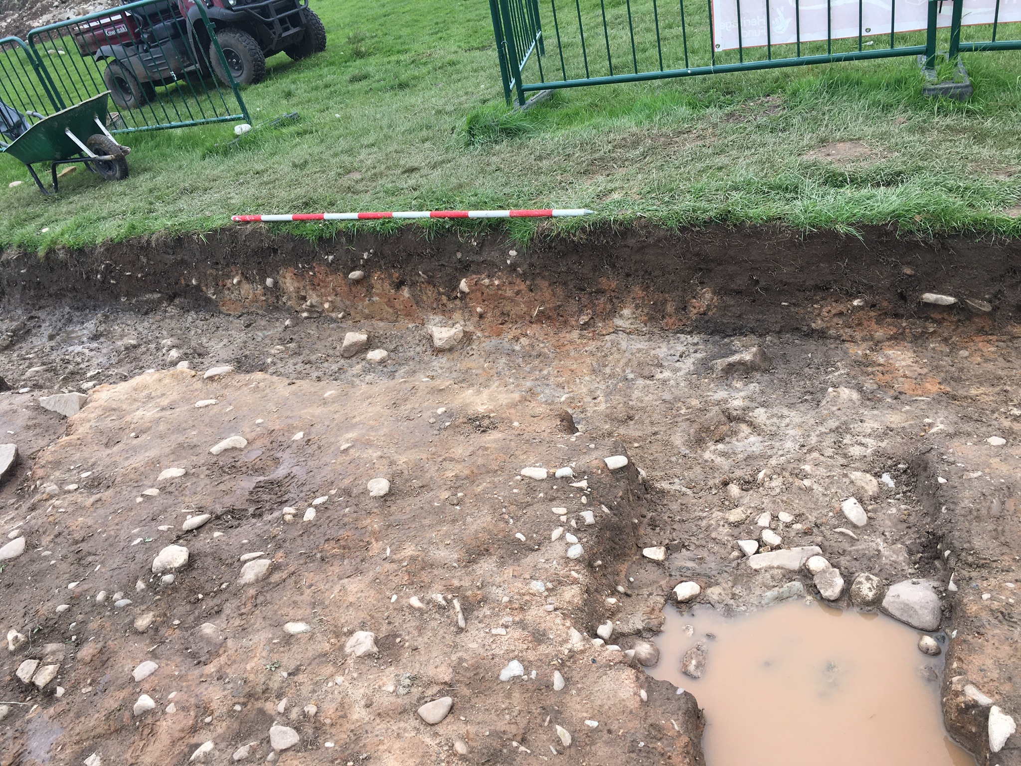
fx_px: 855
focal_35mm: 29
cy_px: 383
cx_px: 510
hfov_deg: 61.7
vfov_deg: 48.2
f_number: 2.2
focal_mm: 4.15
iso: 25
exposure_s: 1/513
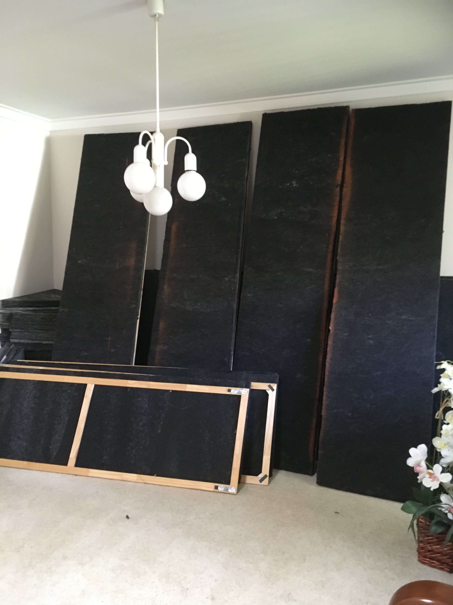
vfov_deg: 61.7
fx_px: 506
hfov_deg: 48.2
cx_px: 226
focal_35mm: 29
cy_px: 302
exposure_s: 1/17
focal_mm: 4.15
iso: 500
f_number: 2.2
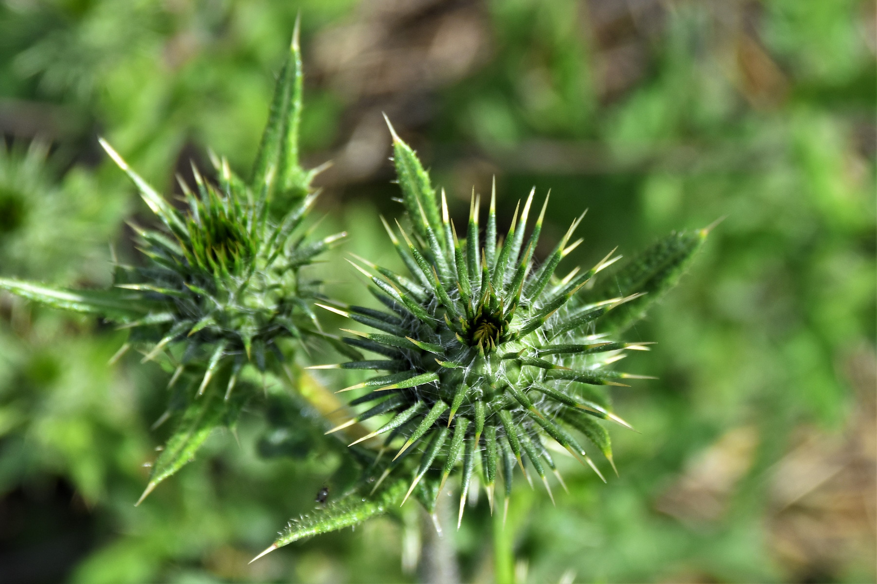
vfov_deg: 13.0
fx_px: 2558
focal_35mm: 105
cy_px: 292
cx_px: 438
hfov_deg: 19.5
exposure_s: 1/320
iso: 250
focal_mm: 70
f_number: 8
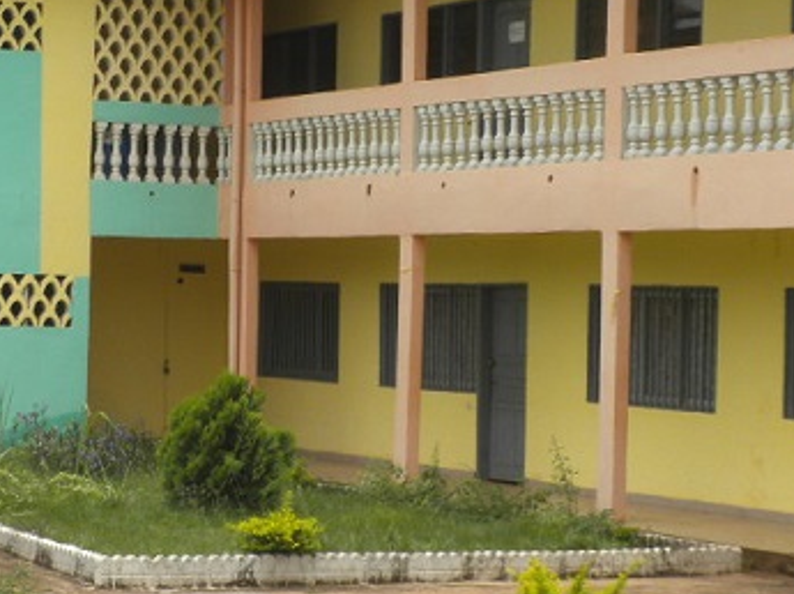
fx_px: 2658
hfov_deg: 16.9
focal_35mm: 116
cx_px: 236
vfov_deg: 12.7
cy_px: 302
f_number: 11
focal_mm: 9.1
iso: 64
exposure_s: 1/67.4
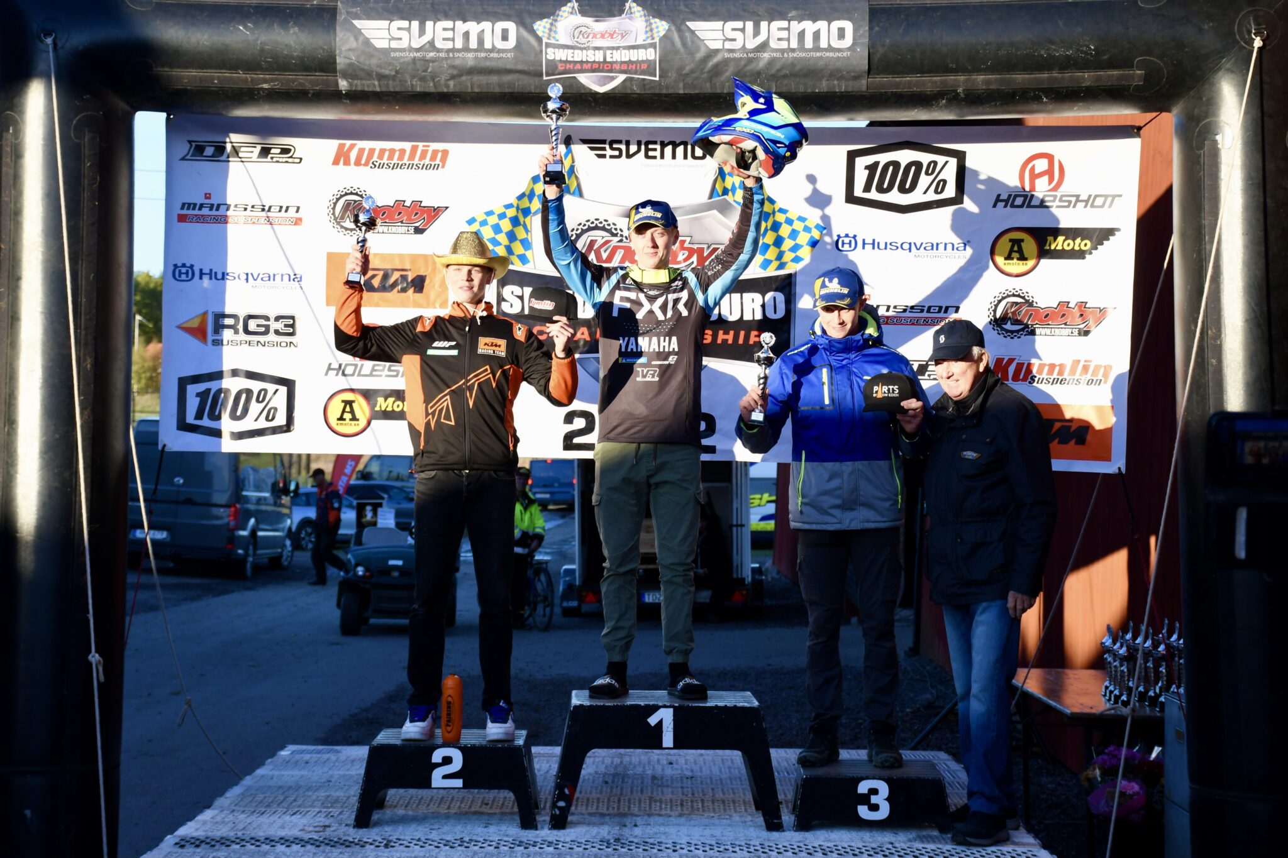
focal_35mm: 63
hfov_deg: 31.9
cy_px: 429
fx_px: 2254
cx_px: 644
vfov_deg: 21.6
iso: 320
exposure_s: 1/500
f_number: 5
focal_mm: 42
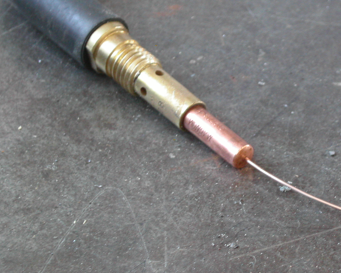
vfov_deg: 9.1
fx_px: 1716
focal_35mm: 170
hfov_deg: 11.3
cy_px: 144
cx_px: 232
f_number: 4.7
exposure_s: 1/10
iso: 200
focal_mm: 23.4
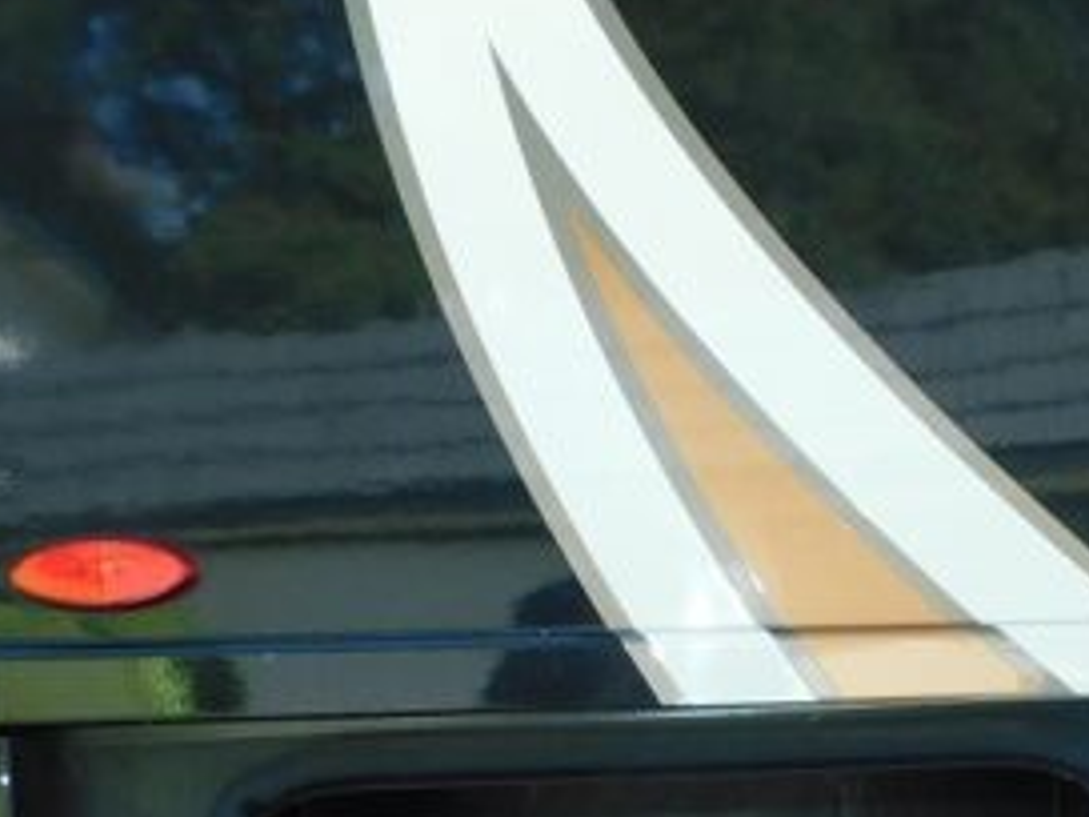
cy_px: 849
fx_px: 2045
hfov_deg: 27.5
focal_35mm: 65
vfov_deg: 21.6
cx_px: 1177
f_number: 3
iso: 125
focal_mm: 4
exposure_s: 1/250
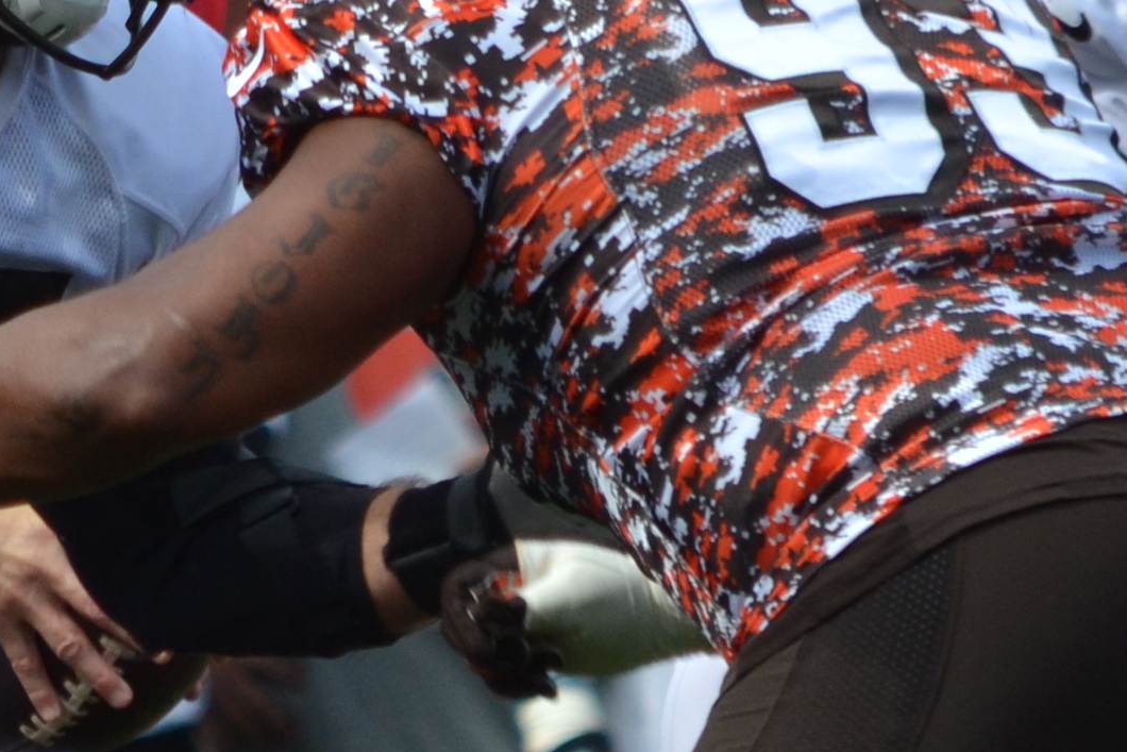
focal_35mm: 1956
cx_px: -225
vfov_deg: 0.7
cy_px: 528
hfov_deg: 1.1
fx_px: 61238
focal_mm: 300
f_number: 5.6
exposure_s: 1/1250
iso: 400
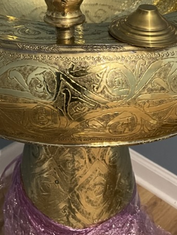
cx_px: 87
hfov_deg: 24.9
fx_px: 402
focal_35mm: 59
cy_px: 30
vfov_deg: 31.4
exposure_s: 1/30
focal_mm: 5.1
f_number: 1.6
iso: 500
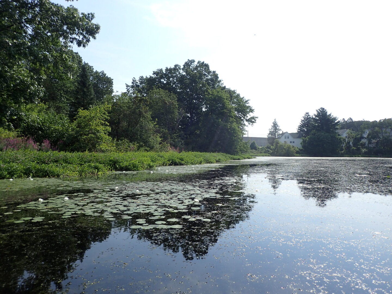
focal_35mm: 25
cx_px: 196
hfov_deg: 69.4
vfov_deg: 54.9
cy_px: 147
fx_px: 283
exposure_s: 1/200
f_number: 8
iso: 100
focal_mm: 4.5
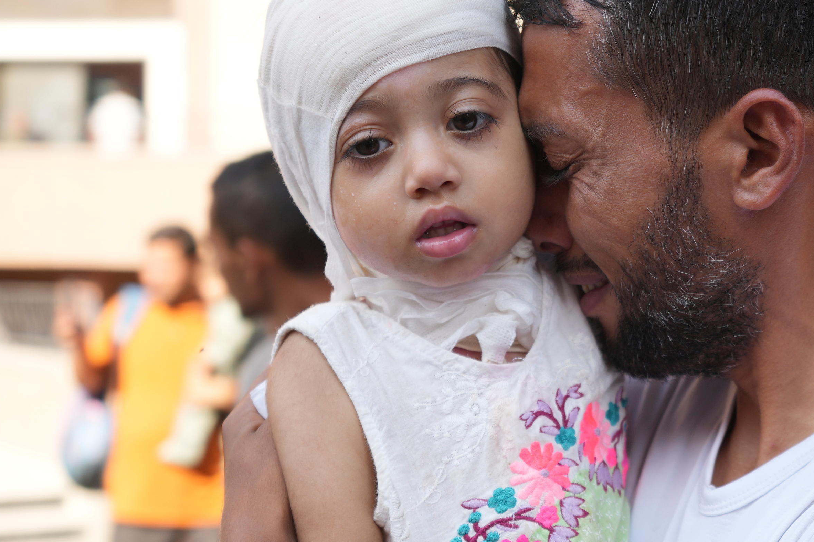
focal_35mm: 74
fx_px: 1673
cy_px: 319
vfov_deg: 18.4
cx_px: 581
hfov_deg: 27.1
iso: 200
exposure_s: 1/800
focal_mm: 35
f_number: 2.8
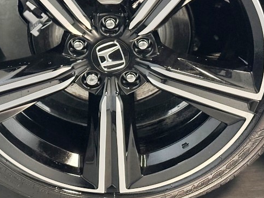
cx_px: 114
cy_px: 50
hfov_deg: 19.4
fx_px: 770
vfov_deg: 14.6
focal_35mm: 101
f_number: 1.78
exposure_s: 1/30
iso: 640
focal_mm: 6.86
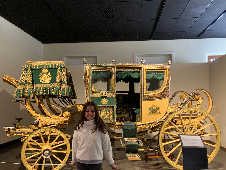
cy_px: 95
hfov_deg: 61.7
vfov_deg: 48.1
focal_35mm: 29
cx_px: 111
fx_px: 189
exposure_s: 1/30
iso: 500
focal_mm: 4.25
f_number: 1.8
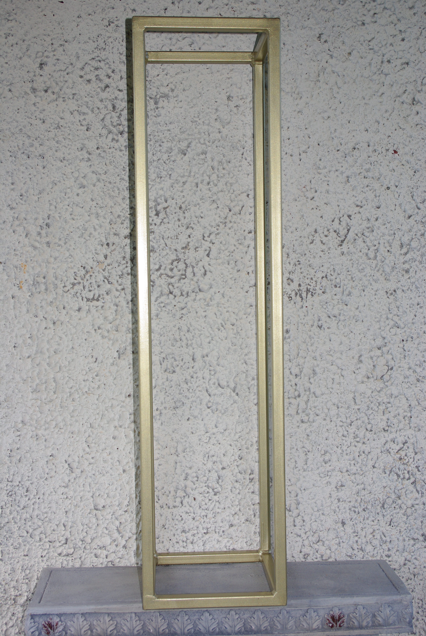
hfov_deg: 27.6
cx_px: 213
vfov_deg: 40.3
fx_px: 867
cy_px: 318
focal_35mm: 49
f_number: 4.5
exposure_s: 1/180
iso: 100
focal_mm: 32.5
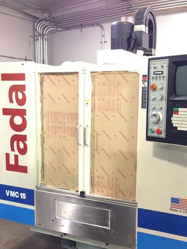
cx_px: 111
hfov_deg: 34.3
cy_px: 139
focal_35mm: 42
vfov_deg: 44.7
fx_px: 302
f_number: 2.4
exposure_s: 1/20
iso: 200
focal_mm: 4.12
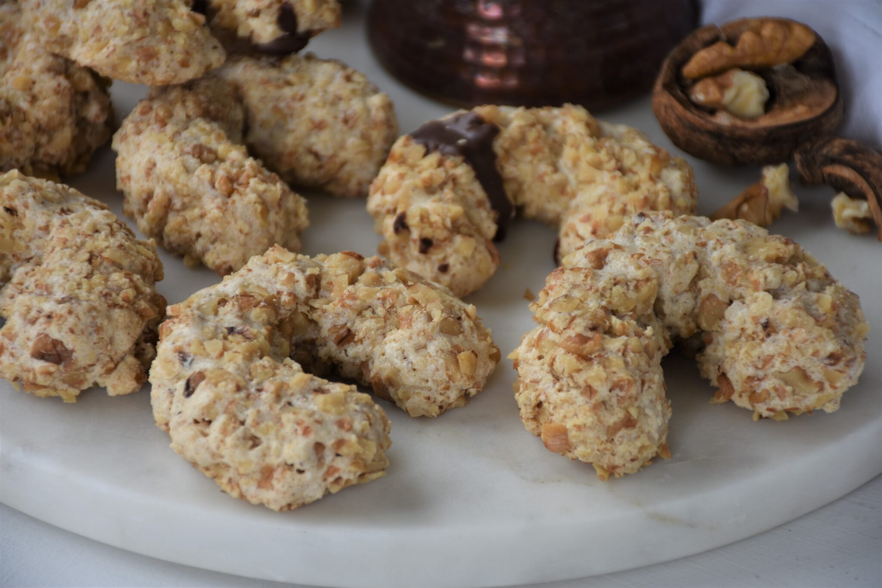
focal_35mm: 183
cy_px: 294
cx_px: 441
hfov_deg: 11.2
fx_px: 4483
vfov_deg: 7.5
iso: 100
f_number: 5.6
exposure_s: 1/160
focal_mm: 122
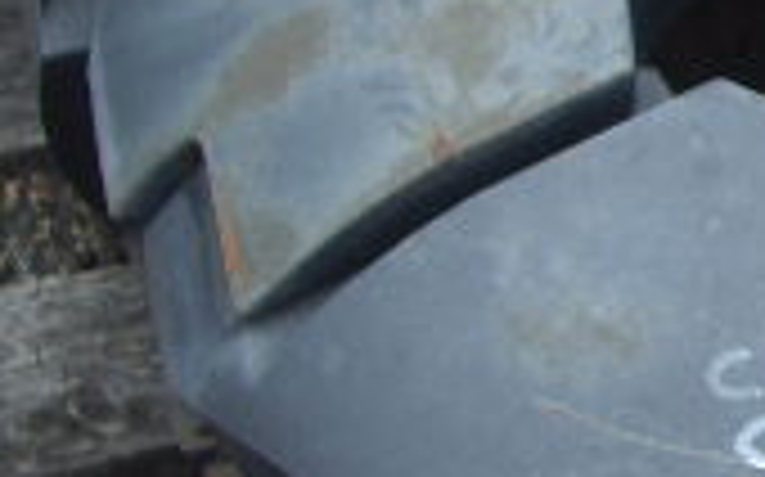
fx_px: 3417
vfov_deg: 8.0
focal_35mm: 164
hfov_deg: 11.7
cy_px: 54
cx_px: 1404
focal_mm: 6.8
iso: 50
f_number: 2.8
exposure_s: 1/125
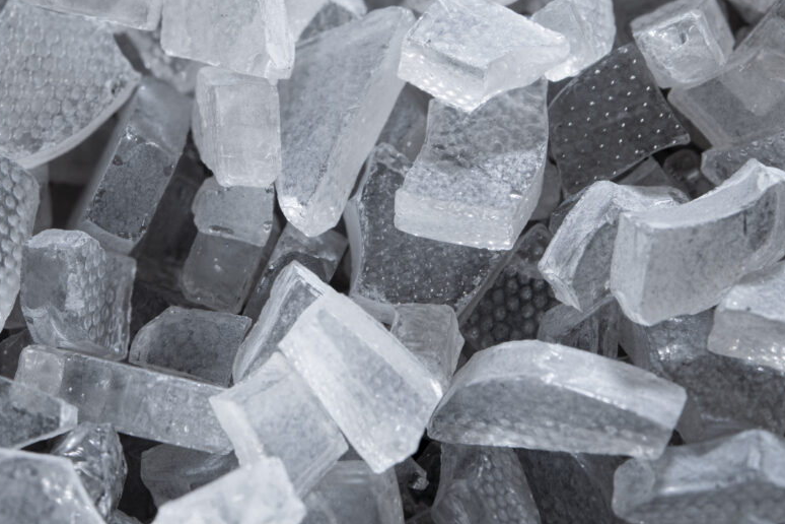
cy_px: 38
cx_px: 261
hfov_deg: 17.2
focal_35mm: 119
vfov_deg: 11.4
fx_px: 2595
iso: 125
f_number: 13
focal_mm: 60
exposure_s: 1/4
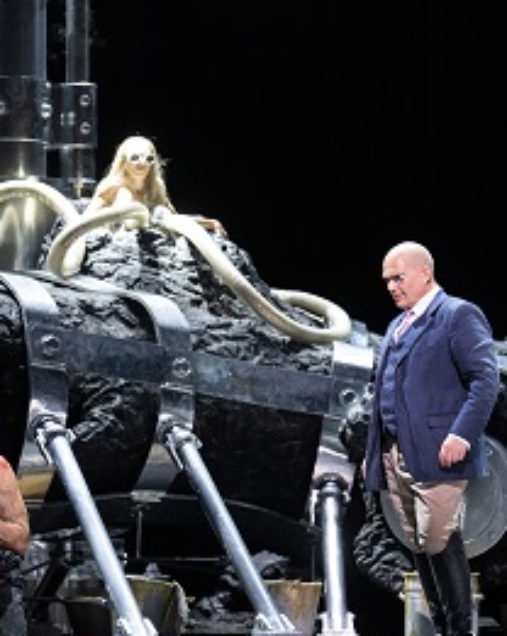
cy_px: 299
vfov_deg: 11.3
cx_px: 24
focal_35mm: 171
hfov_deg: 9.0
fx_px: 3215
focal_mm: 95
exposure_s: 1/200
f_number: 4
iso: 2000
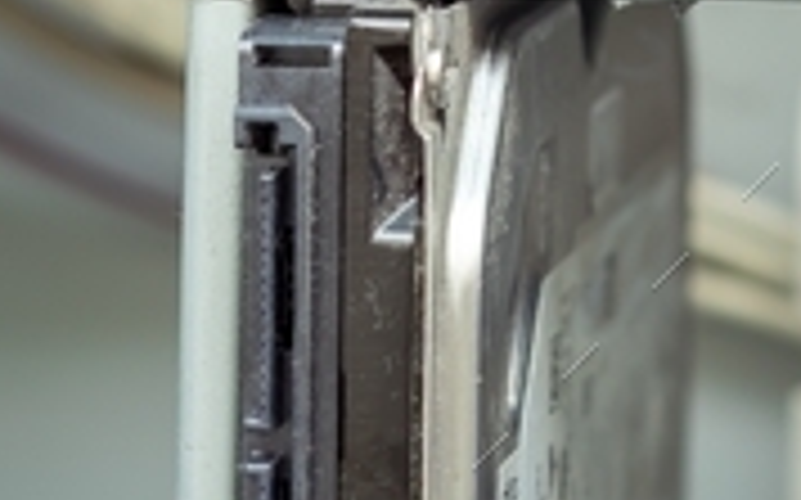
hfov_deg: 8.2
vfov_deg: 5.0
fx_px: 5519
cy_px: -664
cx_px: 873
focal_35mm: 253
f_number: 4.5
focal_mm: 50
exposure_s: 1/80
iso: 100
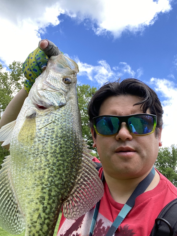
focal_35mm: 33
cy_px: 108
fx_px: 225
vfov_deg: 55.3
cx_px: 88
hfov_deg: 42.9
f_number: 2.2
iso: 25
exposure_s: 1/132
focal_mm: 2.71
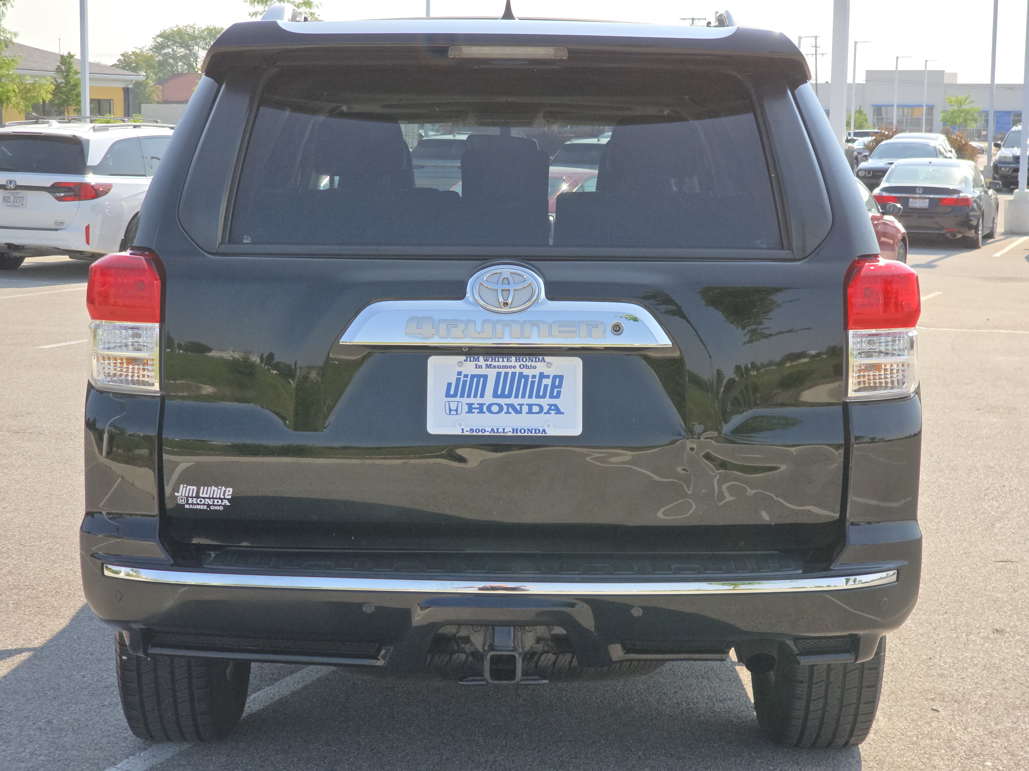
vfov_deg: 21.3
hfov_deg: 28.2
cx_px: 514
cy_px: 386
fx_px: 2051
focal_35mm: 69
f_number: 2.4
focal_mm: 7.9
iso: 50
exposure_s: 1/1170
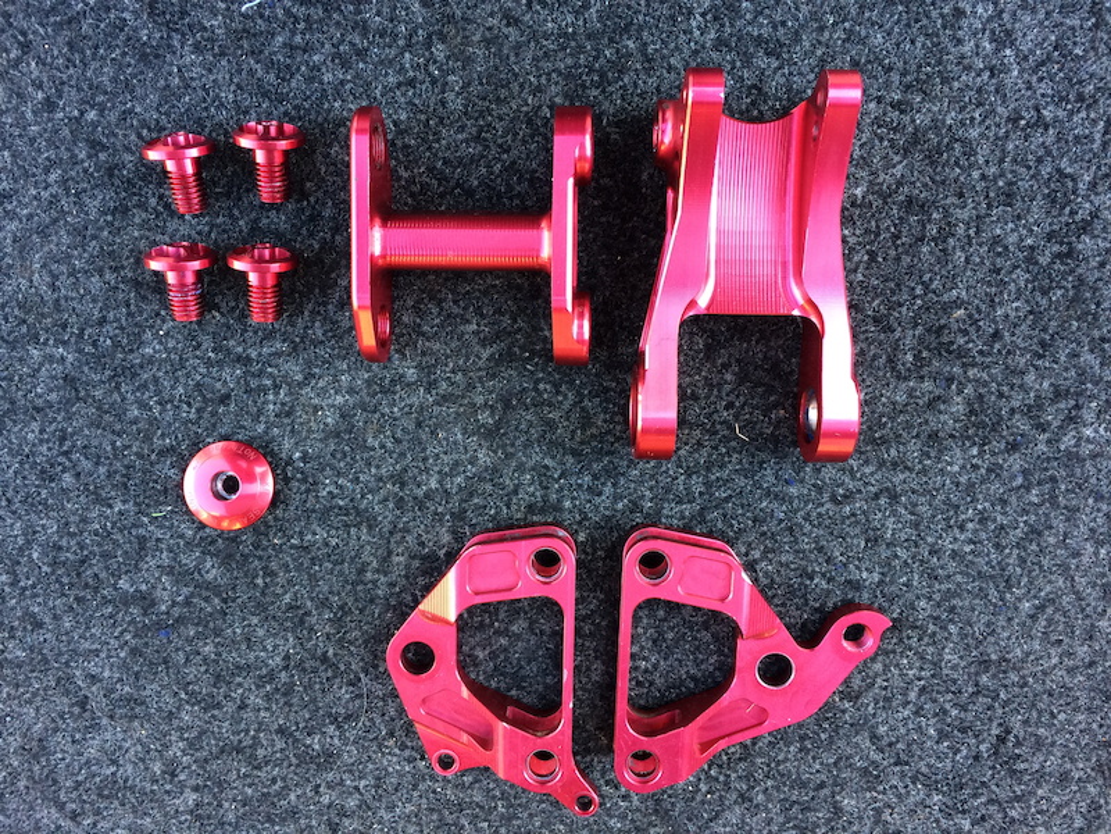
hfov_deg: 60.0
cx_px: 556
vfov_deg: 46.8
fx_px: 963
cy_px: 417
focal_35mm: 30
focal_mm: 4.12
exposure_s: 1/30
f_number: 2.2
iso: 50
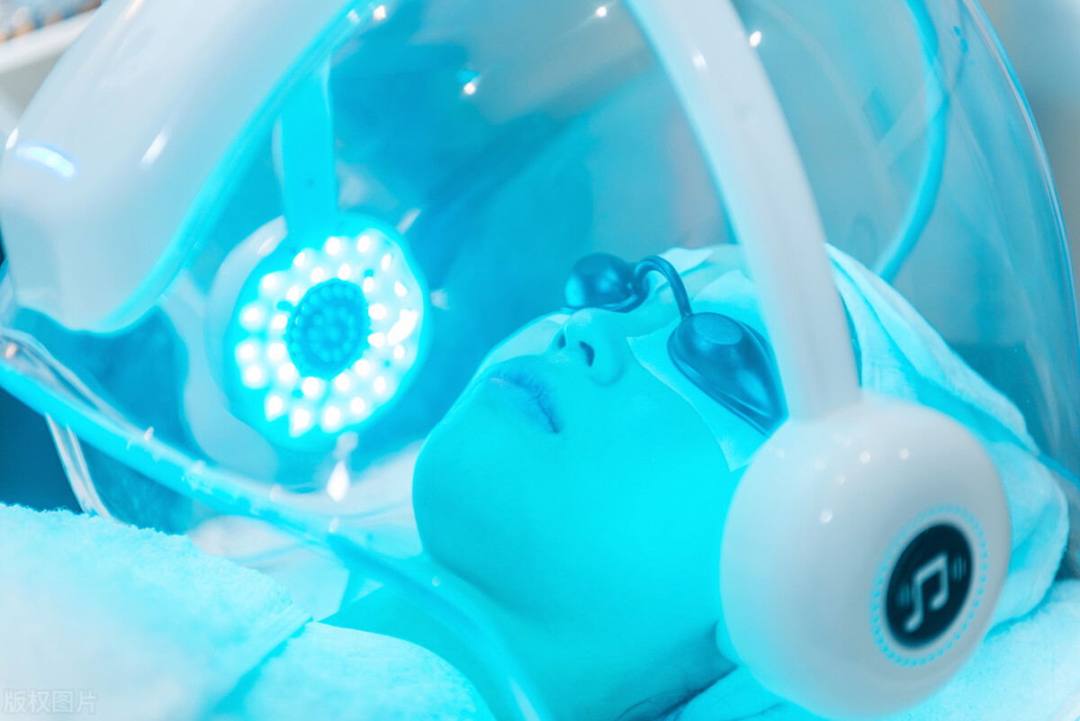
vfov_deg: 19.5
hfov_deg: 28.8
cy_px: 360
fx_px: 2101
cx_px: 540
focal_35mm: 70
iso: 100
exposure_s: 1/60
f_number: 2.8
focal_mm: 70
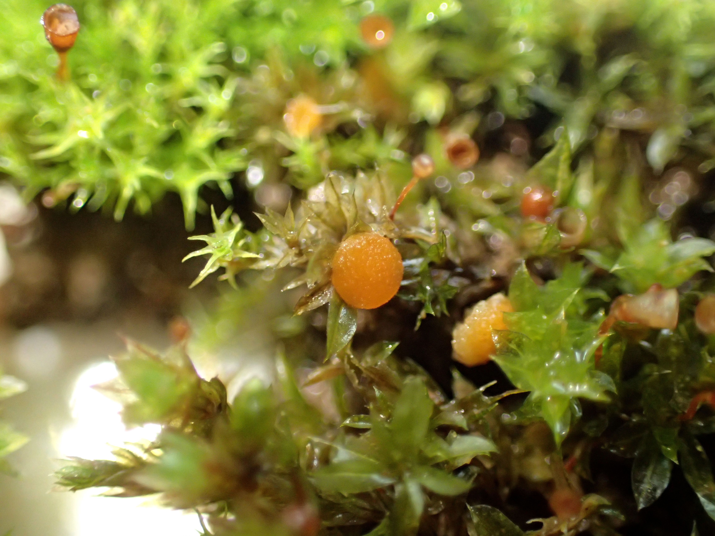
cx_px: 358
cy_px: 268
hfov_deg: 27.8
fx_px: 1446
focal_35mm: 70
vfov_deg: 21.0
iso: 800
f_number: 4
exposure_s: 1/60
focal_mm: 12.6
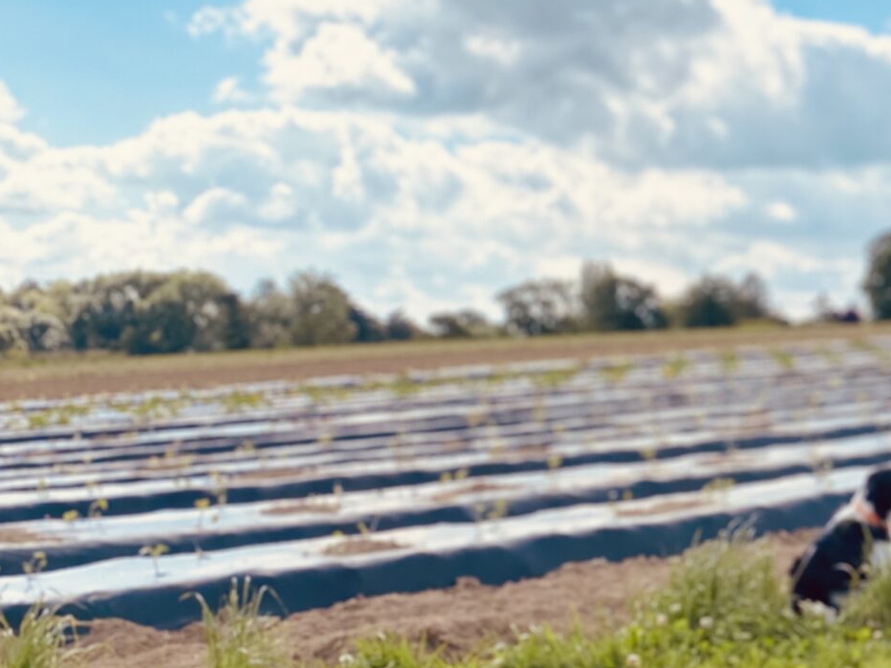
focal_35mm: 71
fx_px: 1828
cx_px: 1059
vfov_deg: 20.7
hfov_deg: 24.8
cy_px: 315
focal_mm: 4.25
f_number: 1.8
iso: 32
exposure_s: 1/6410
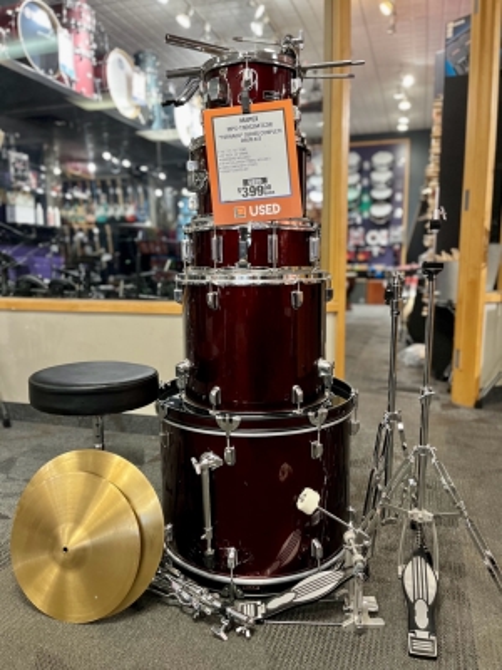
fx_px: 503
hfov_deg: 53.1
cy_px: 335
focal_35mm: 26
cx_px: 251
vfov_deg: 67.3
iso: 250
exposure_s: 1/60
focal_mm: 5.1
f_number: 1.6
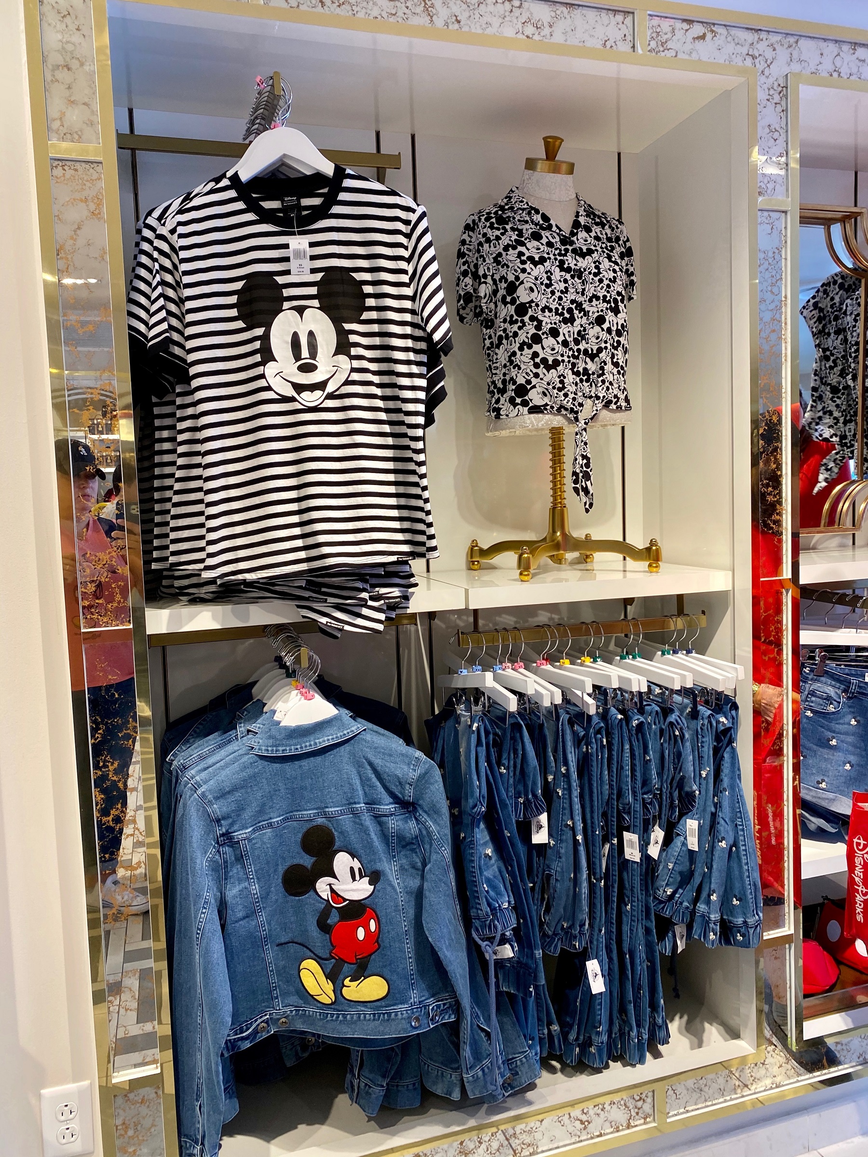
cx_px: 434
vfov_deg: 67.3
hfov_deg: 53.1
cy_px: 578
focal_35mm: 26
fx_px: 869
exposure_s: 1/64
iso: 64
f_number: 1.8
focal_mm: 4.25
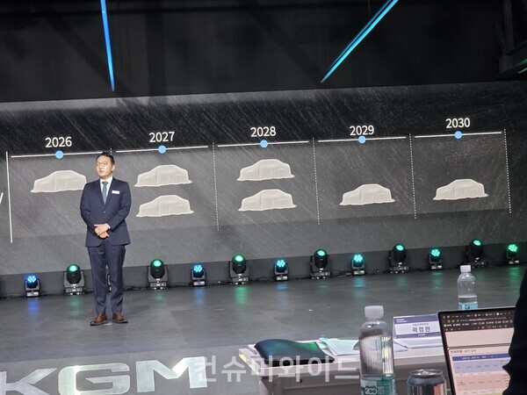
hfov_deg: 28.2
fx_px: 1050
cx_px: 264
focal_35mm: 69
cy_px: 198
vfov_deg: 21.3
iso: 400
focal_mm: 7.9
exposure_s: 1/30.2
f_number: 2.4
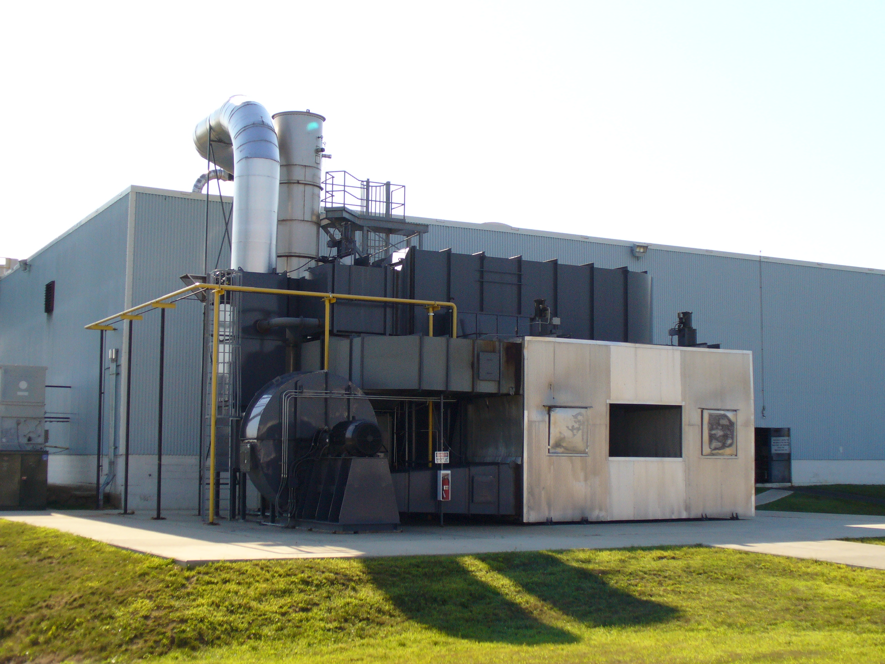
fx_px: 1227
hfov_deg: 39.7
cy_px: 332
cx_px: 442
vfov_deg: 30.3
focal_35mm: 48
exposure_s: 1/250
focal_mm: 7.9
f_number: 6
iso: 100
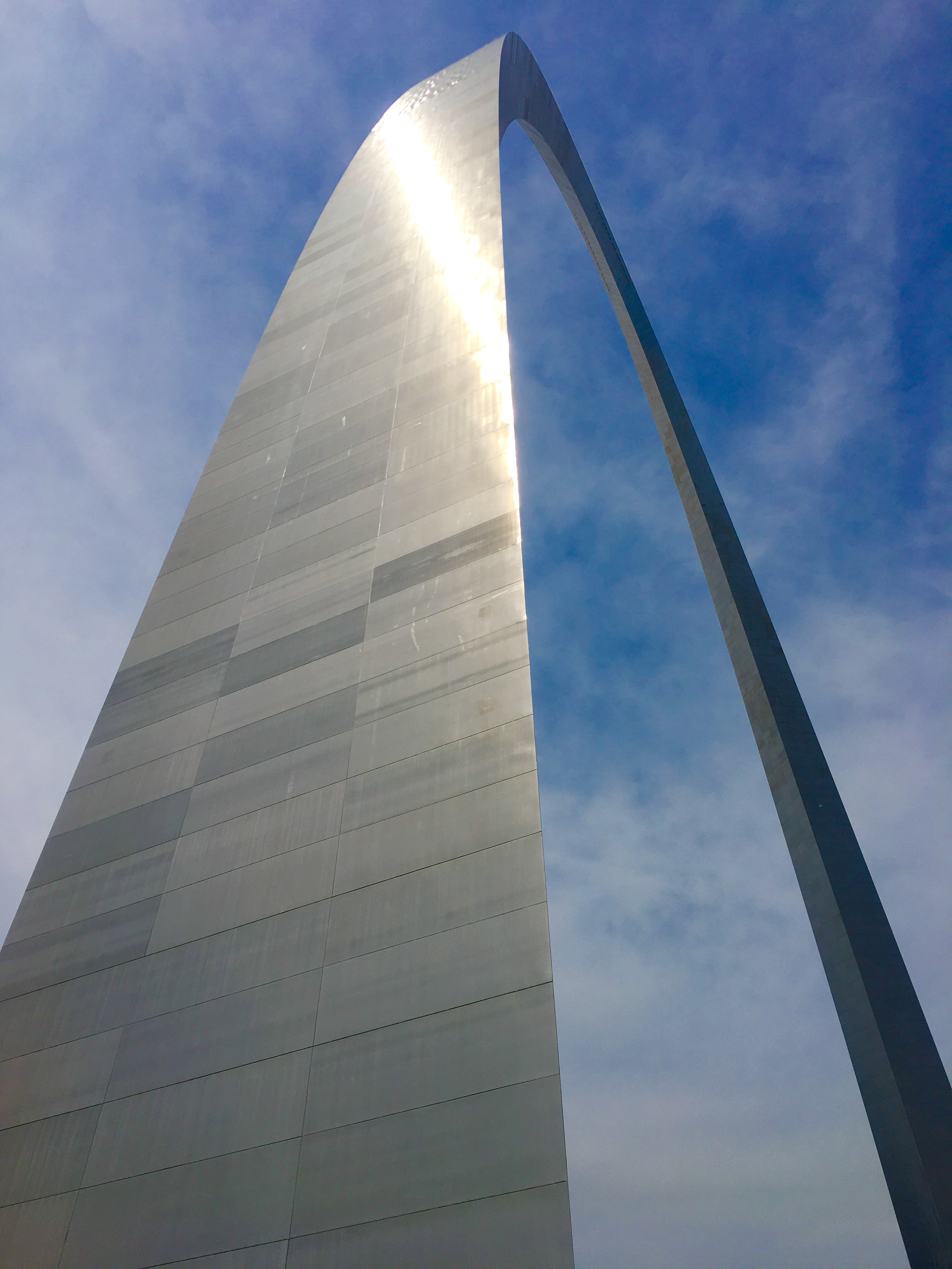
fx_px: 1063
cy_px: 634
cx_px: 476
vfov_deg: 61.7
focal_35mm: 29
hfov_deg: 48.2
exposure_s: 1/5917
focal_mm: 4.15
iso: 25
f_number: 2.2
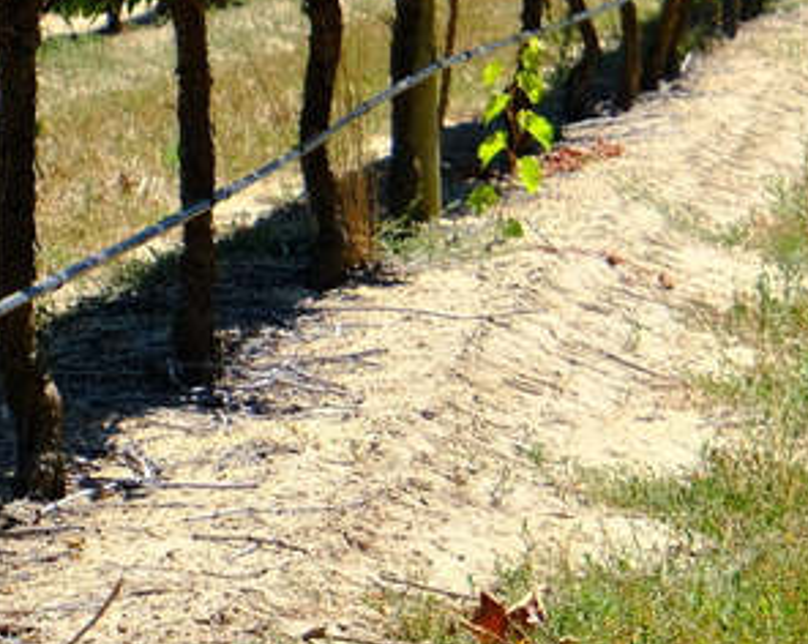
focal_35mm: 217
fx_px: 5182
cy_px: -153
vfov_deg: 7.1
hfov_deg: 8.8
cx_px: 970
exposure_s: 1/680
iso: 320
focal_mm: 45
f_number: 5.6
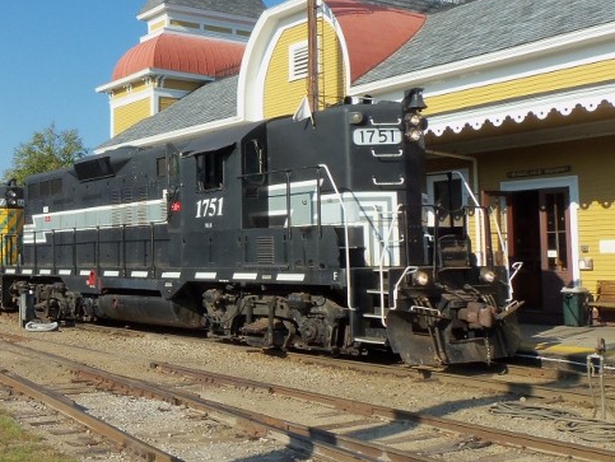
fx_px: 853
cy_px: 190
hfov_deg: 37.9
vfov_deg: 30.2
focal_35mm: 48
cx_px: 107
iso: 80
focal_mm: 5.2
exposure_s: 1/100
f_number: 8.6
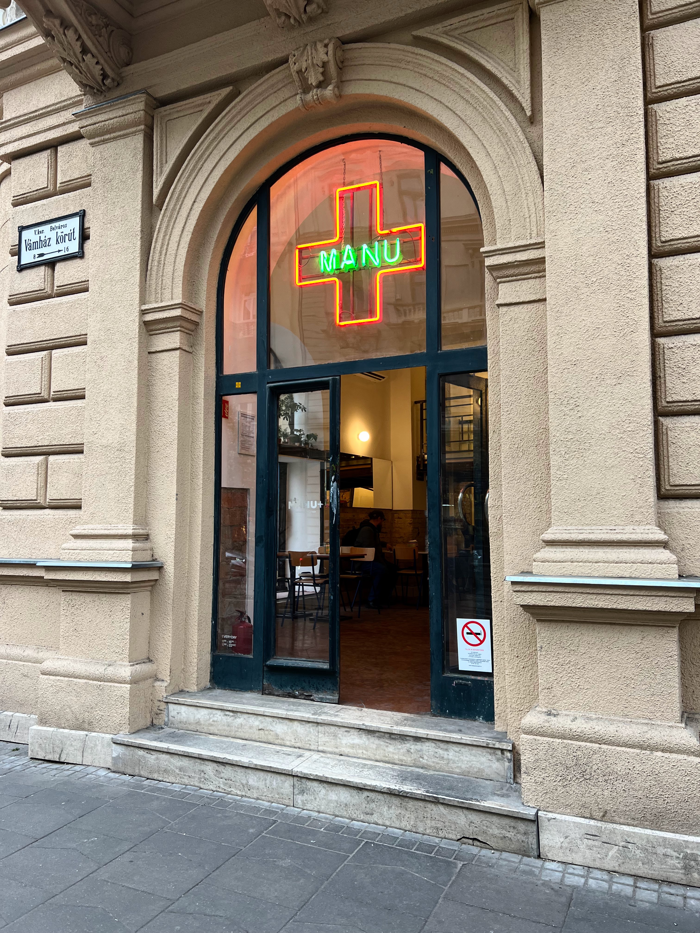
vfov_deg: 67.3
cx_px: 350
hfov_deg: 53.1
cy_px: 466
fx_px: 701
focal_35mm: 26
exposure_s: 1/100
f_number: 1.5
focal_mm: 5.7
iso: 100
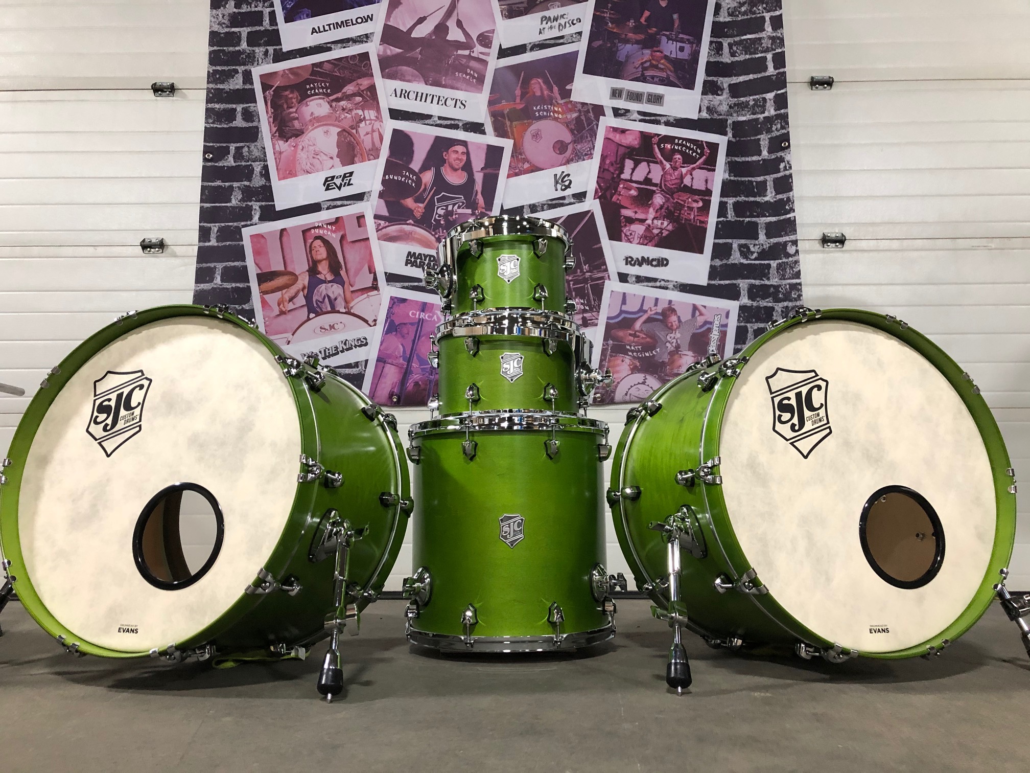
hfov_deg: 63.4
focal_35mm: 28
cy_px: 386
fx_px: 833
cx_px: 515
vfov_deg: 49.7
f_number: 1.8
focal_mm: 4
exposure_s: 1/15
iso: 64
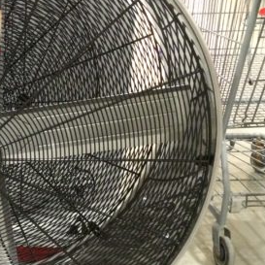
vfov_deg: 24.0
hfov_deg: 22.4
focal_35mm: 72
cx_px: -39
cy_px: 145
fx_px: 624
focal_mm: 4.15
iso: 320
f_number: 2.2
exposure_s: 1/30
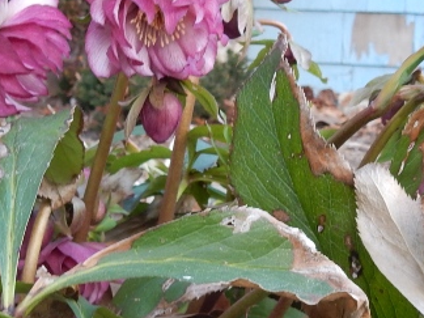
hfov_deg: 22.0
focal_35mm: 89
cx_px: 190
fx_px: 1090
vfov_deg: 16.5
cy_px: 260
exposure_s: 1/30
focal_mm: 6.4
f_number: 4
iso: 125
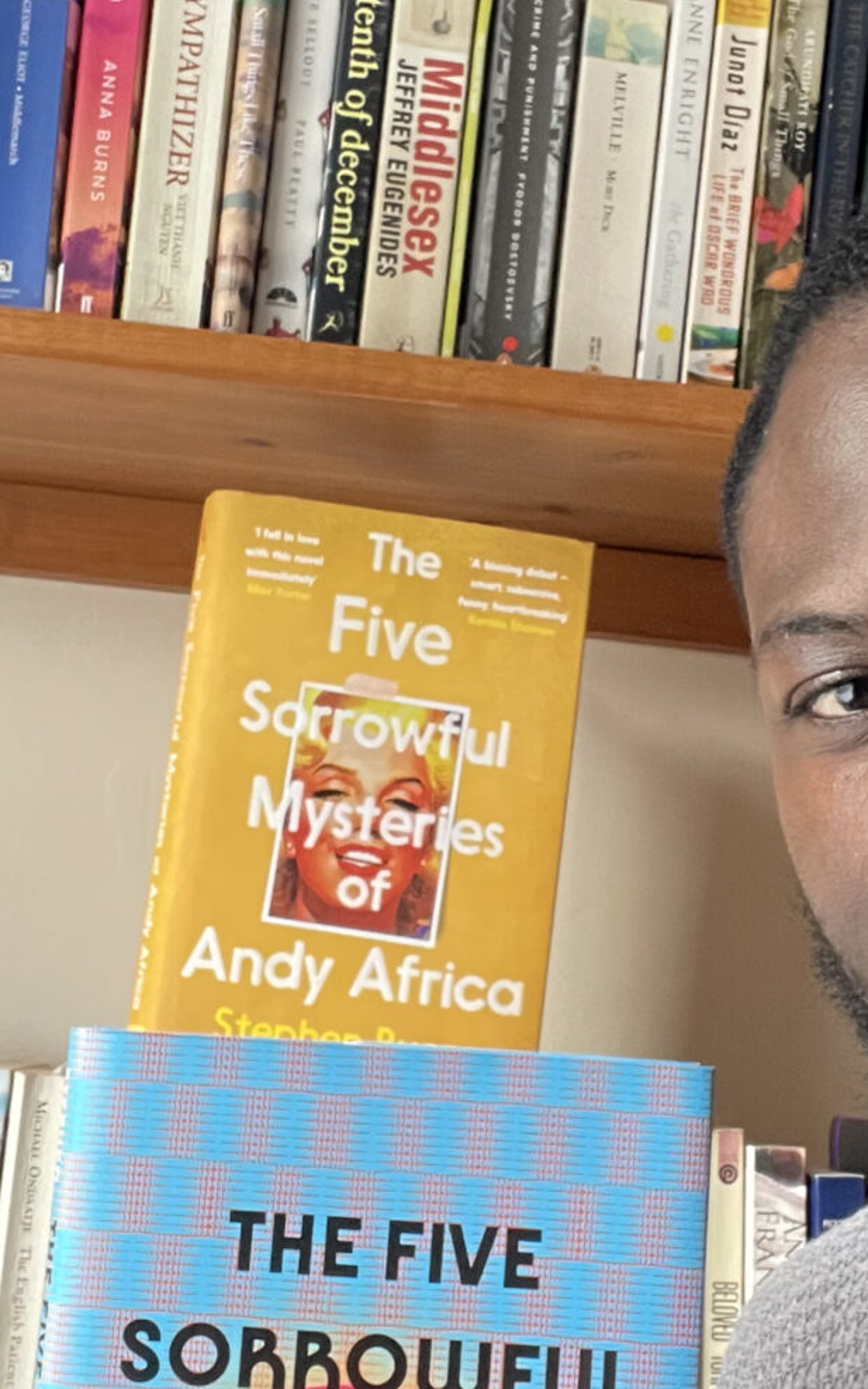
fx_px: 2498
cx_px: 528
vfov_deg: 31.1
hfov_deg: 19.7
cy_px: 640
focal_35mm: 66
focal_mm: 2.71
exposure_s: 1/60
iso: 400
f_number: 2.2
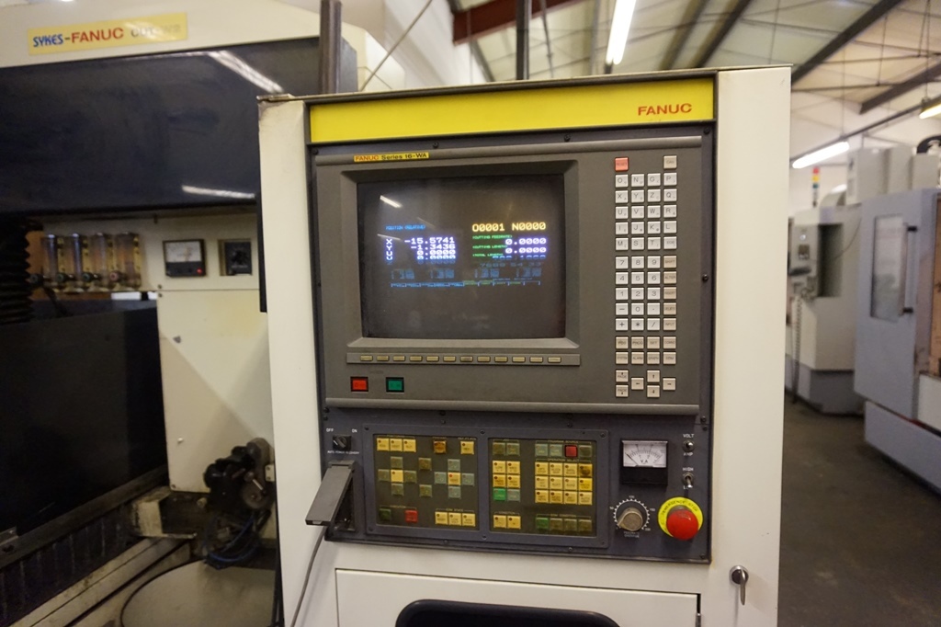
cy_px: 314
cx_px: 470
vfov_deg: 53.1
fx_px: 627
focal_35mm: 24
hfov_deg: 73.8
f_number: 3.5
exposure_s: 1/160
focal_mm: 16
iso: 3200
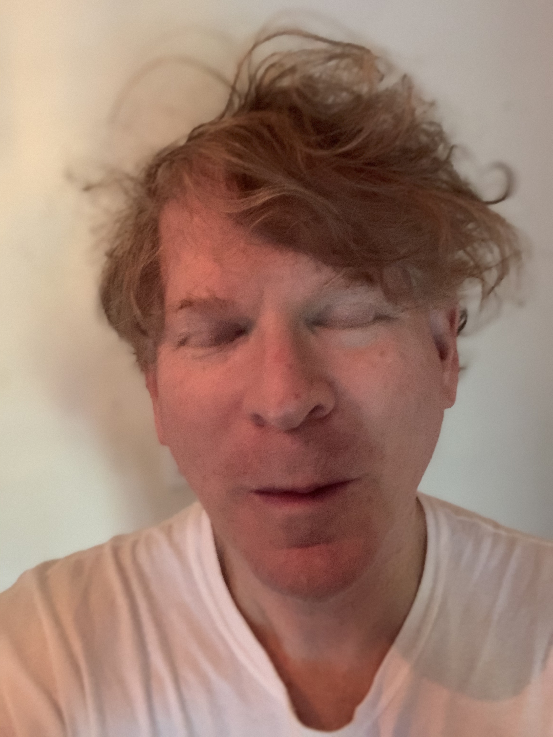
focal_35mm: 32
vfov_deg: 56.8
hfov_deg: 44.2
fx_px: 682
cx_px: 276
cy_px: 368
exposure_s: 1/15
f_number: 2.2
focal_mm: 2.87
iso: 800
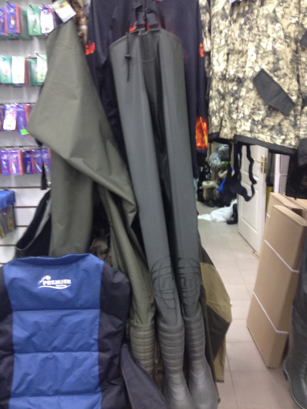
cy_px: 204
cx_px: 154
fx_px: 414
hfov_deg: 40.7
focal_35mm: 35
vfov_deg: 52.6
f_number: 2.4
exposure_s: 1/20
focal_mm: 4.28
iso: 160
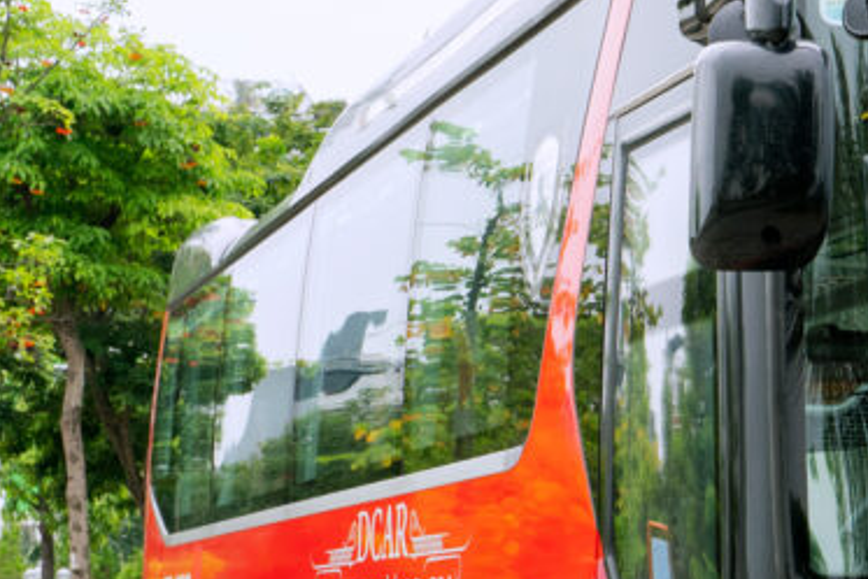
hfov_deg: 16.4
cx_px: 1059
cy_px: 498
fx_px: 2870
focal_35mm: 119
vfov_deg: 11.5
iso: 800
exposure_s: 1/160
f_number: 8
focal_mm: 37
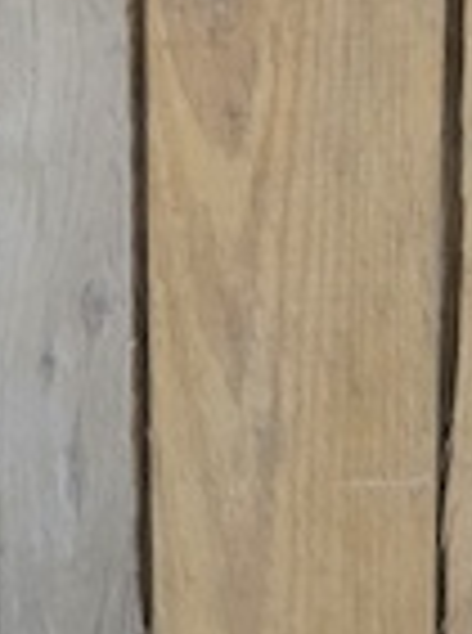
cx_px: -553
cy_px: -944
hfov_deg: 9.2
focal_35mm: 148
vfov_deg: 11.0
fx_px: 2703
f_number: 1.8
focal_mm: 5.4
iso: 320
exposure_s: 1/40
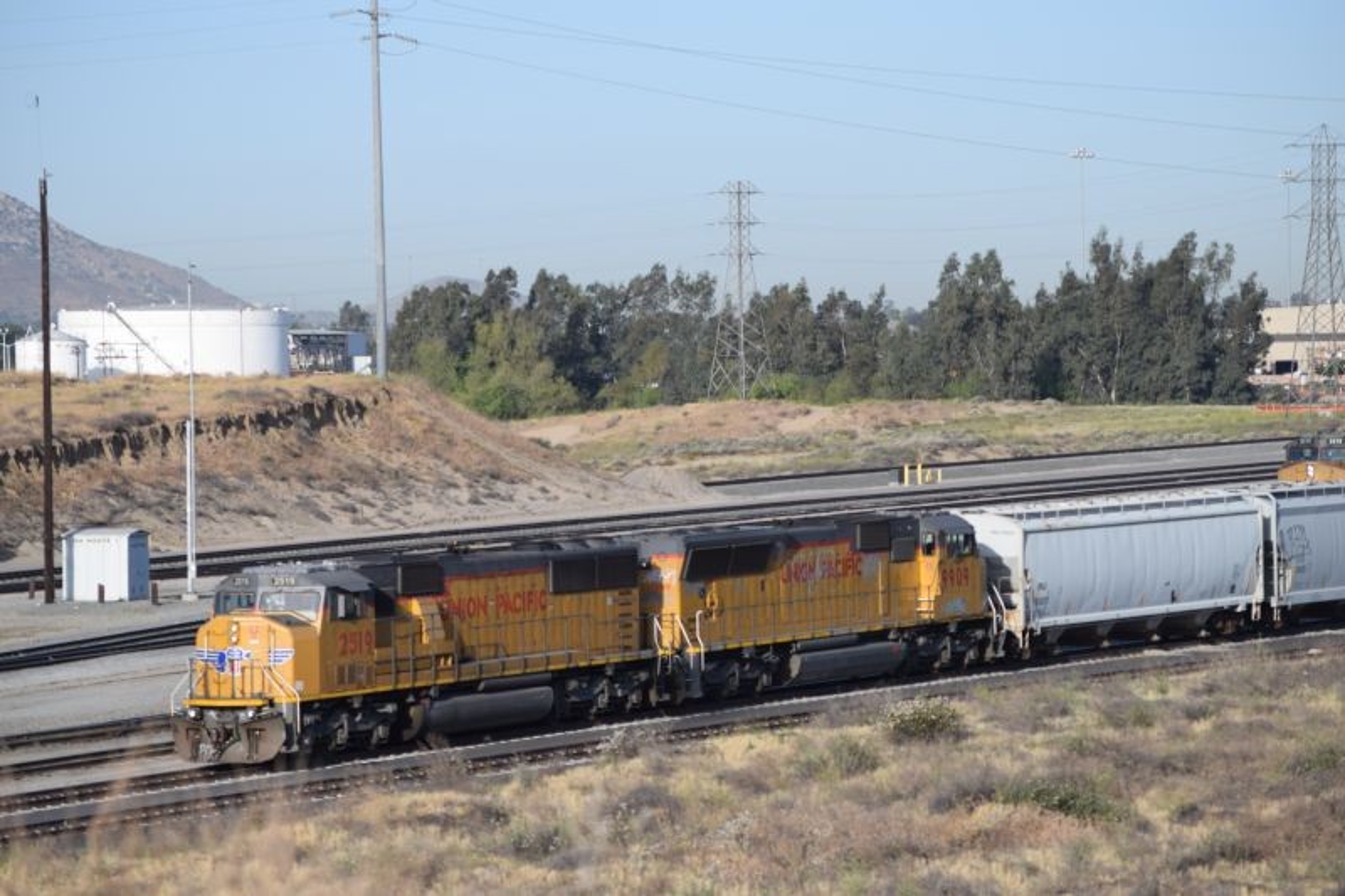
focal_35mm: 183
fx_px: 6835
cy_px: 448
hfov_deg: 11.2
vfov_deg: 7.5
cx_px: 672
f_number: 6.3
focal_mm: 122
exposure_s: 1/640
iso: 200
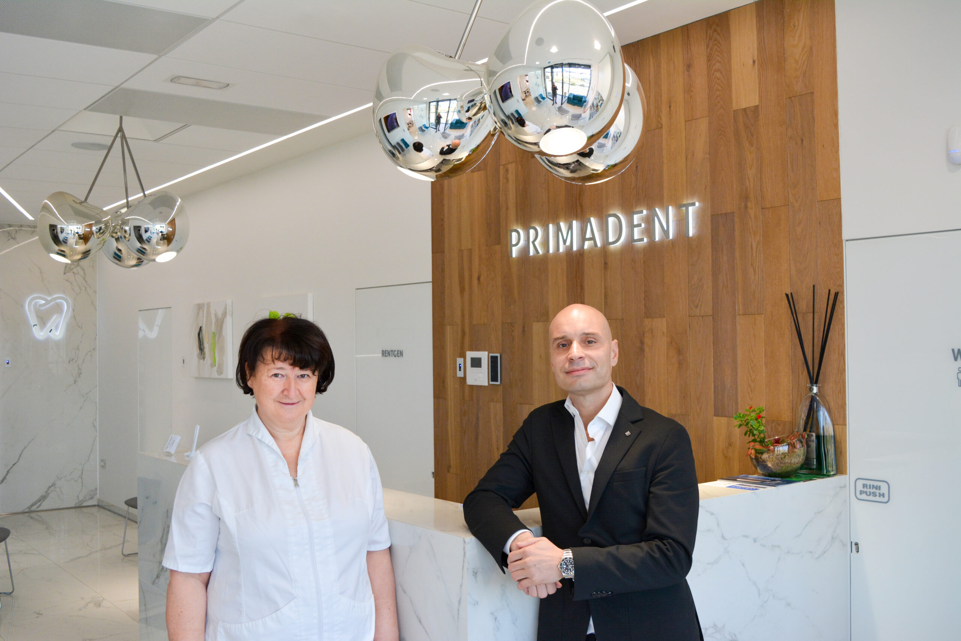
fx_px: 1001
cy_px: 320
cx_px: 480
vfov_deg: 35.5
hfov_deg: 51.3
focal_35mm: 38
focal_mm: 25
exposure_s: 1/125
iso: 400
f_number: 5.6
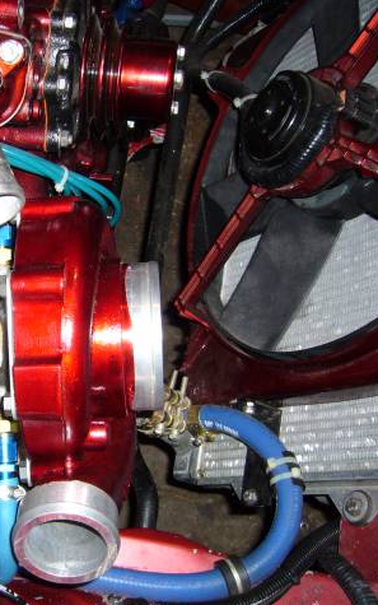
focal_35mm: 50
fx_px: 824
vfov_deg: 40.3
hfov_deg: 24.9
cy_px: 303
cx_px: 25
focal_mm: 5.8
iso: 100
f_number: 2.8
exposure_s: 1/30
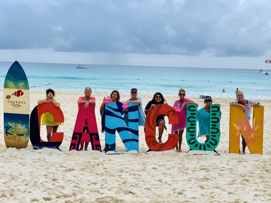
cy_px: 102
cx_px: 136
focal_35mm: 52
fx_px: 407
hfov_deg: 36.8
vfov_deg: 28.0
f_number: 2.4
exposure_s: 1/749
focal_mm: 6
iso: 16
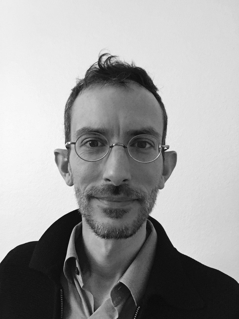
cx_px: 120
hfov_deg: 45.4
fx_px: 285
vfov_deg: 58.4
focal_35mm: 31
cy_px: 160
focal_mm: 2.65
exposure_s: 1/30
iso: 320
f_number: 2.2
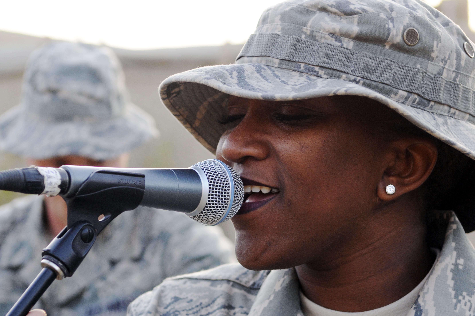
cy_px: 158
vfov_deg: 16.5
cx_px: 238
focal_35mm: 82
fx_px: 1087
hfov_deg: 24.6
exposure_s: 1/100
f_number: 4.5
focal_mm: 55
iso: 320
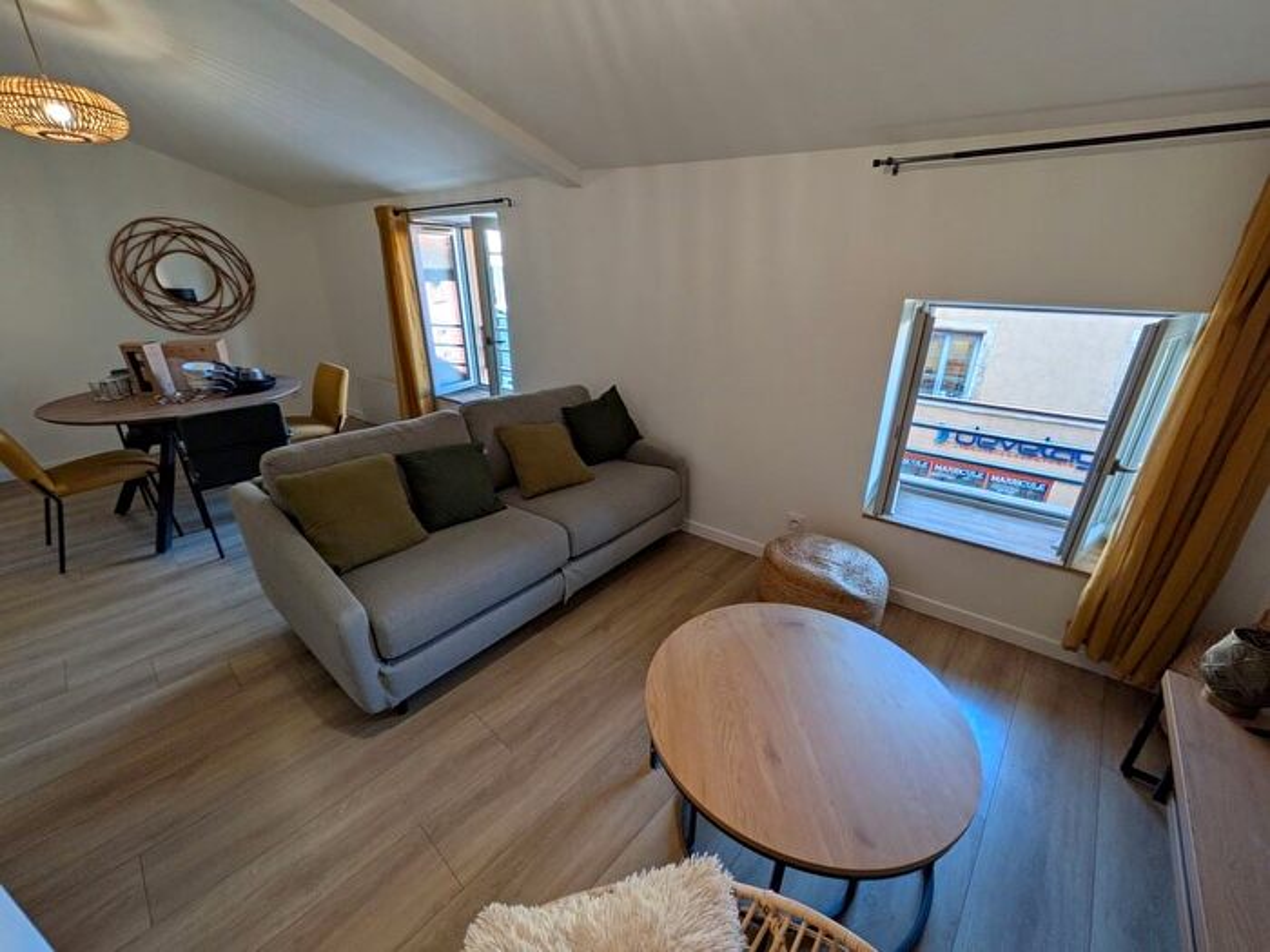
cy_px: 476
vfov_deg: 85.7
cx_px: 635
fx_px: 514
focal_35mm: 14
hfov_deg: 102.1
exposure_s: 1/100
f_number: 2.2
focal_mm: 1.83
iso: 76
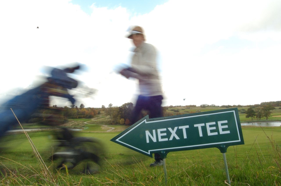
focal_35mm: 26
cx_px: 140
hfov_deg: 70.5
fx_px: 199
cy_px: 93
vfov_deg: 50.2
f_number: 32
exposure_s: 1/10
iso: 400
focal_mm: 17
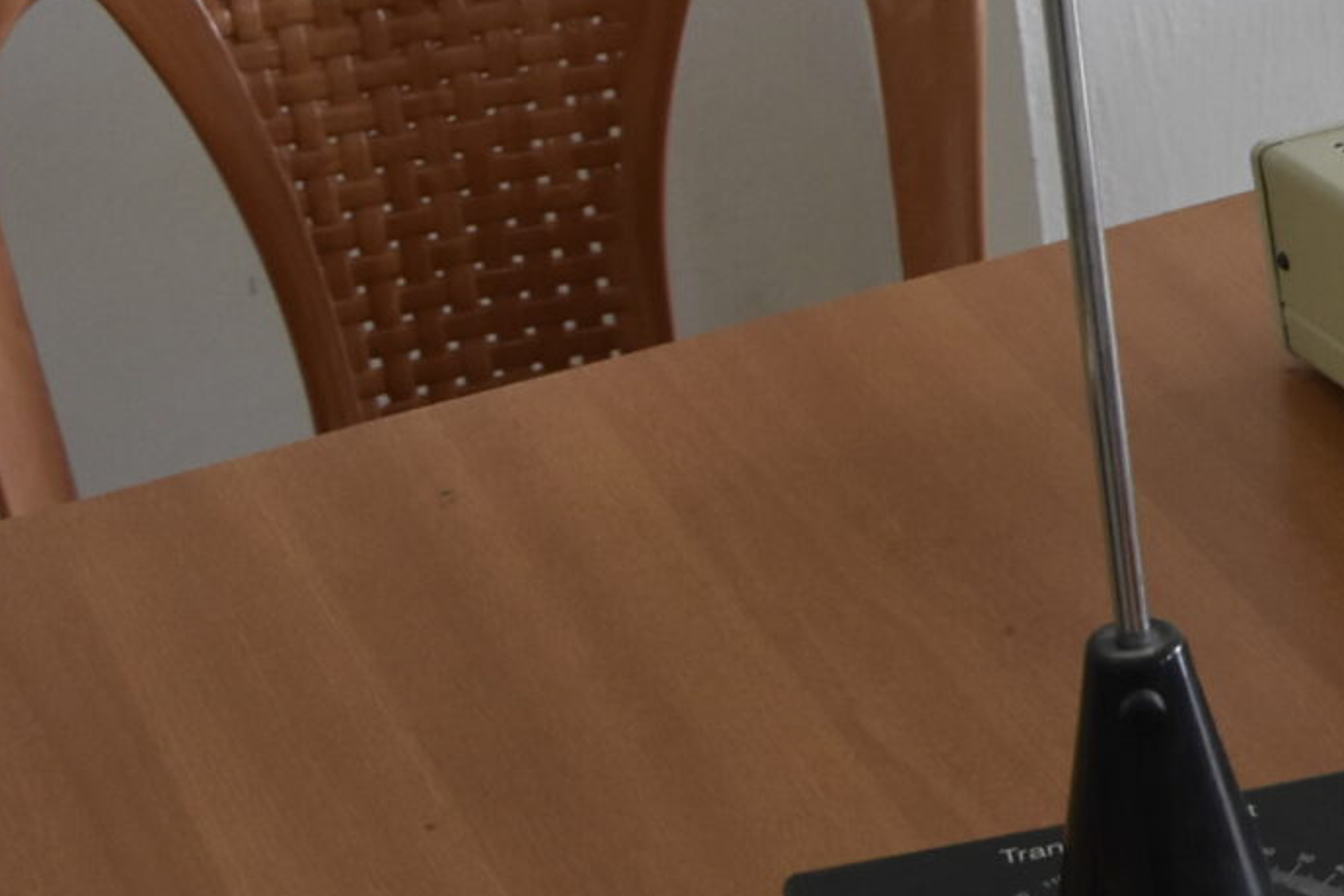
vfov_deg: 11.7
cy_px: 220
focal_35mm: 117
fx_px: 4362
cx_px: 2195
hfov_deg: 15.7
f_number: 5
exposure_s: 1/100
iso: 800
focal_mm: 21
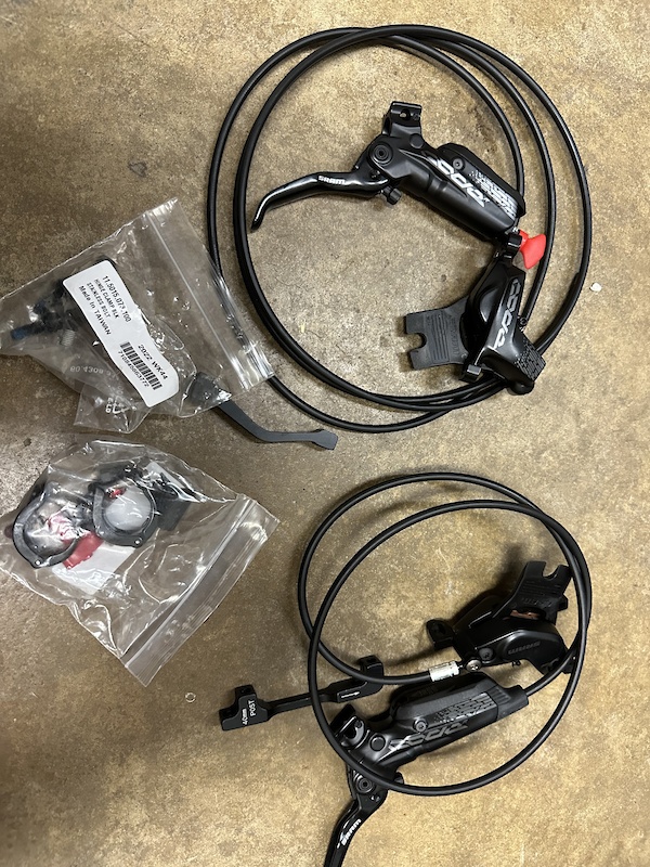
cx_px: 325
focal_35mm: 24
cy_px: 434
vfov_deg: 71.6
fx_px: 601
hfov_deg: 56.8
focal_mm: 6.86
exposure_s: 1/60
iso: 500
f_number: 1.78
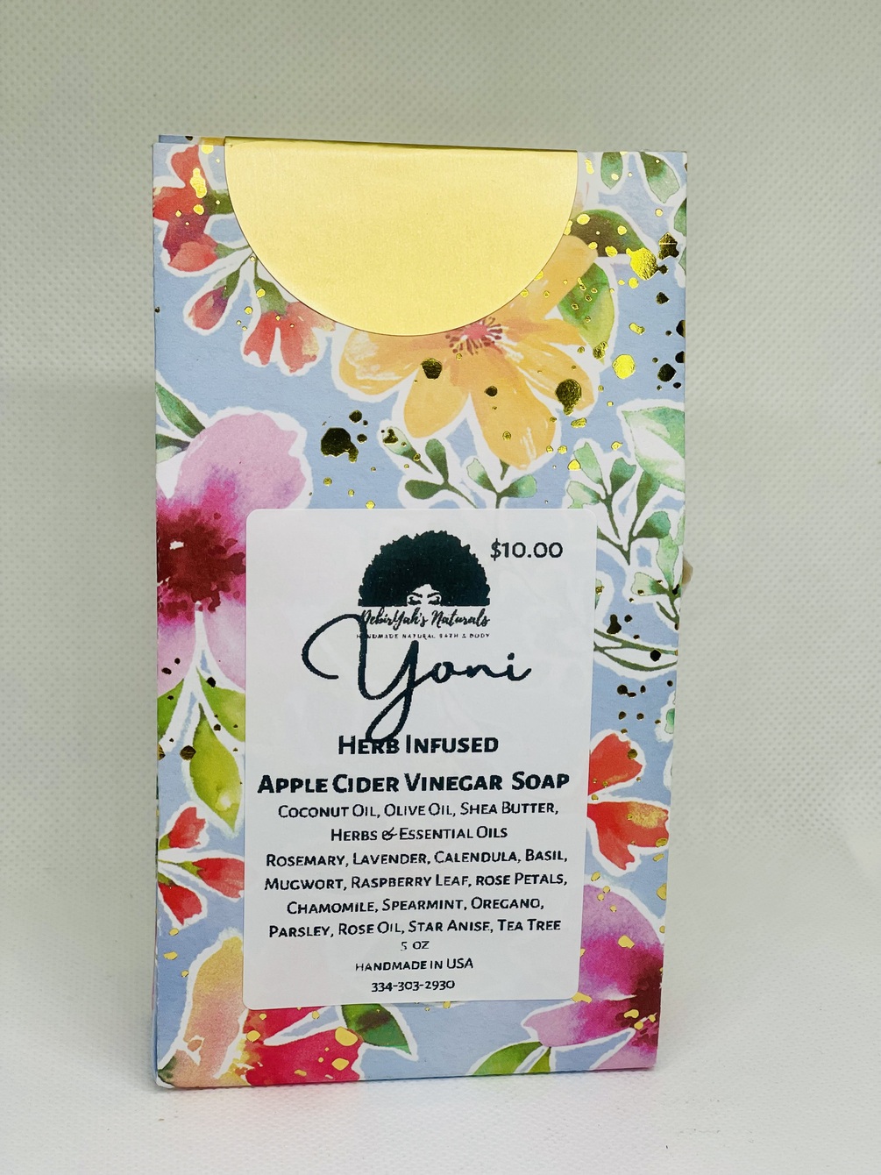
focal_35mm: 64
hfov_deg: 22.9
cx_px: 440
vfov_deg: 30.3
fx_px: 2172
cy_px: 588
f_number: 2.2
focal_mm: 7.5
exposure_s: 1/121
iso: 32
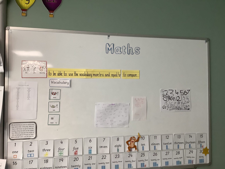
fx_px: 201
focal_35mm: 31
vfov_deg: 45.4
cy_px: 84
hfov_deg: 58.4
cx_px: 112
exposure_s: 1/60
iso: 100
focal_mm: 3.3
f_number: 2.4
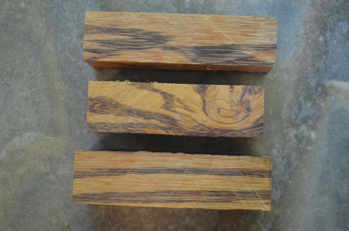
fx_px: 435
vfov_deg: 29.7
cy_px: 116
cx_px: 174
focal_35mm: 45
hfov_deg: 43.7
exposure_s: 1/50
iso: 800
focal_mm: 30
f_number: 4.5
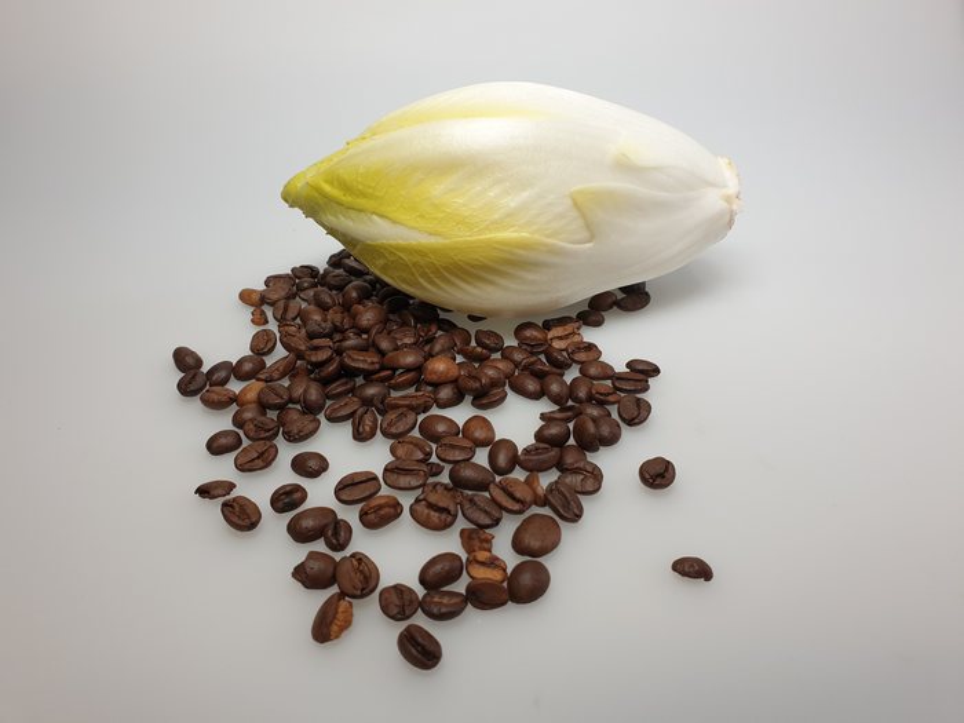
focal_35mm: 26
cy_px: 362
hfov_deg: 67.3
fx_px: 724
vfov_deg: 53.1
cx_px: 482
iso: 50
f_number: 2.4
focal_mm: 4.3
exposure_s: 1/133
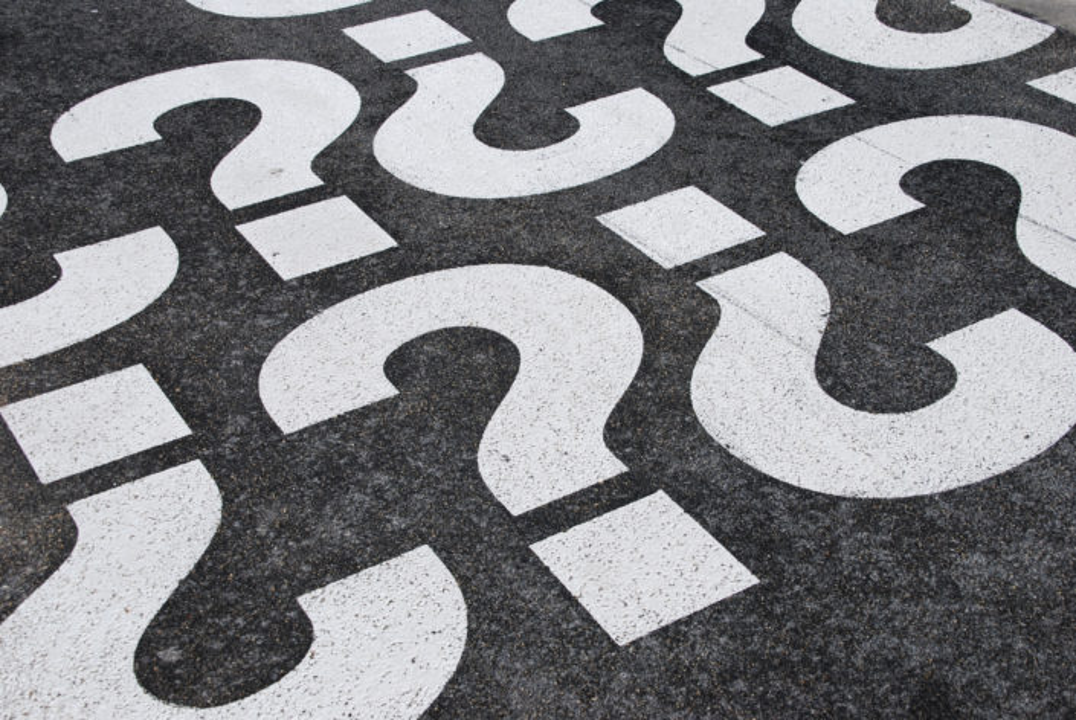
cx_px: 538
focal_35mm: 51
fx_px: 1526
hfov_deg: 38.8
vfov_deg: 26.6
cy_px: 360
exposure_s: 1/160
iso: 100
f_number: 9
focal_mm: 34
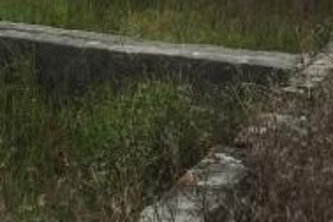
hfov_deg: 22.9
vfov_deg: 15.5
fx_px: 786
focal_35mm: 85
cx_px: -8
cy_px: -46
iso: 32
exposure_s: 1/775
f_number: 2.2
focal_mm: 4.15
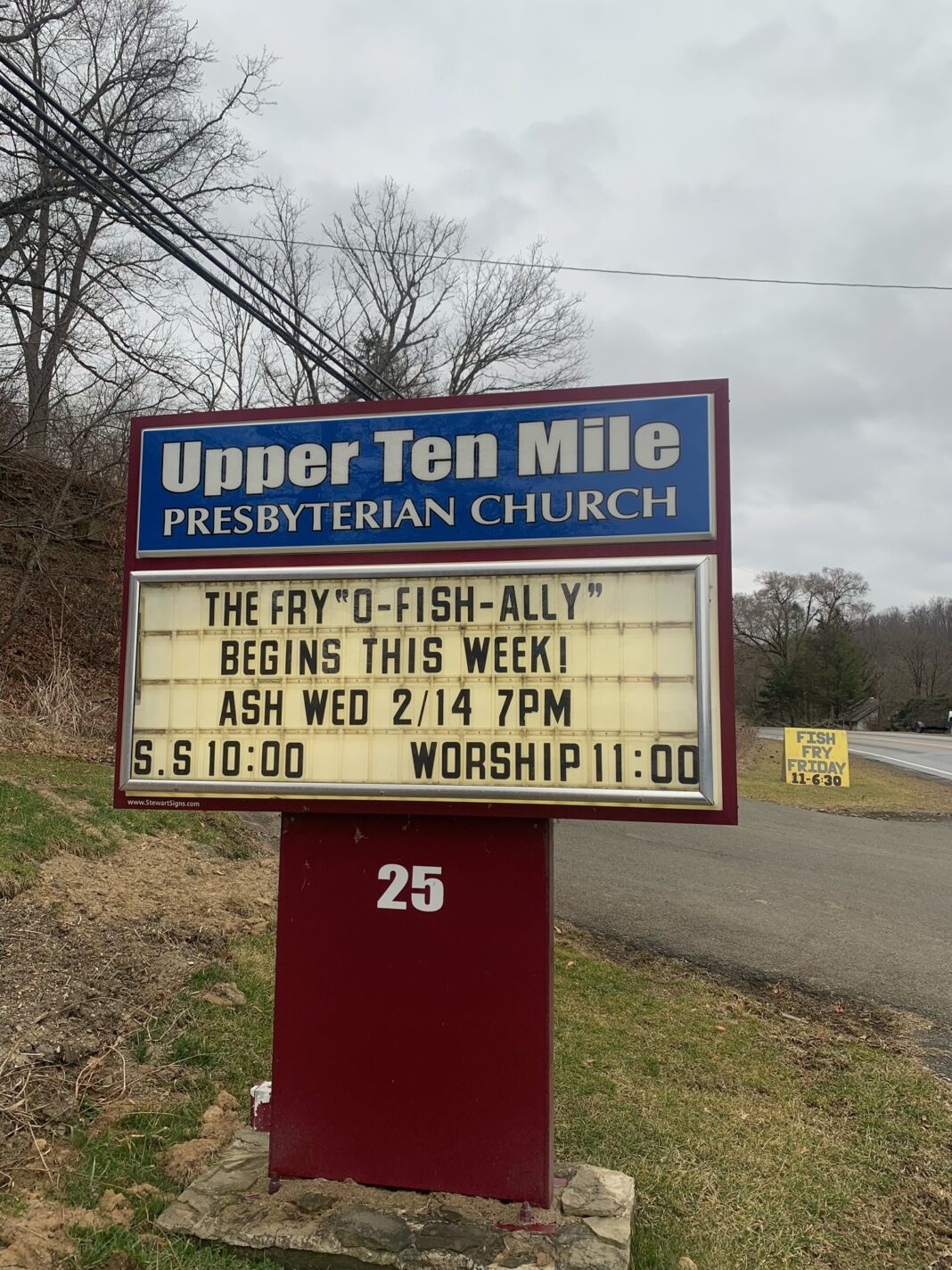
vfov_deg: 67.3
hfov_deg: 53.1
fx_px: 953
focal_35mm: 26
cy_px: 635
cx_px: 476
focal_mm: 4.25
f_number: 1.8
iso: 25
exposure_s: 1/217
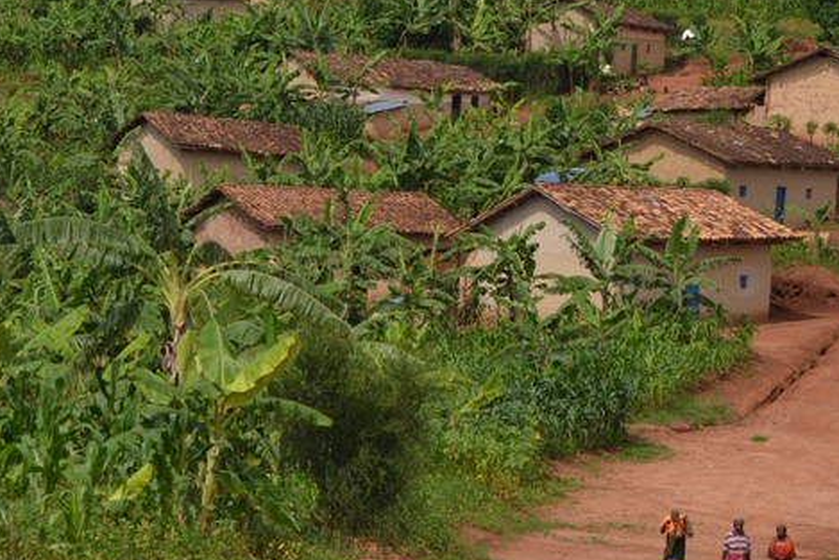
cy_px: 146
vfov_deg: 7.8
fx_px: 4104
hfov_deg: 11.6
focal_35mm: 176
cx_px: 665
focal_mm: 55
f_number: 8
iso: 100
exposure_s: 1/250
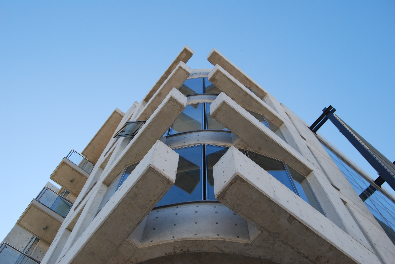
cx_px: 198
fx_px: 428
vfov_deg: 34.3
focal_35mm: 39
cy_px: 132
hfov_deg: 49.5
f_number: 7.1
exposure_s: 1/200
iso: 100
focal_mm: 26
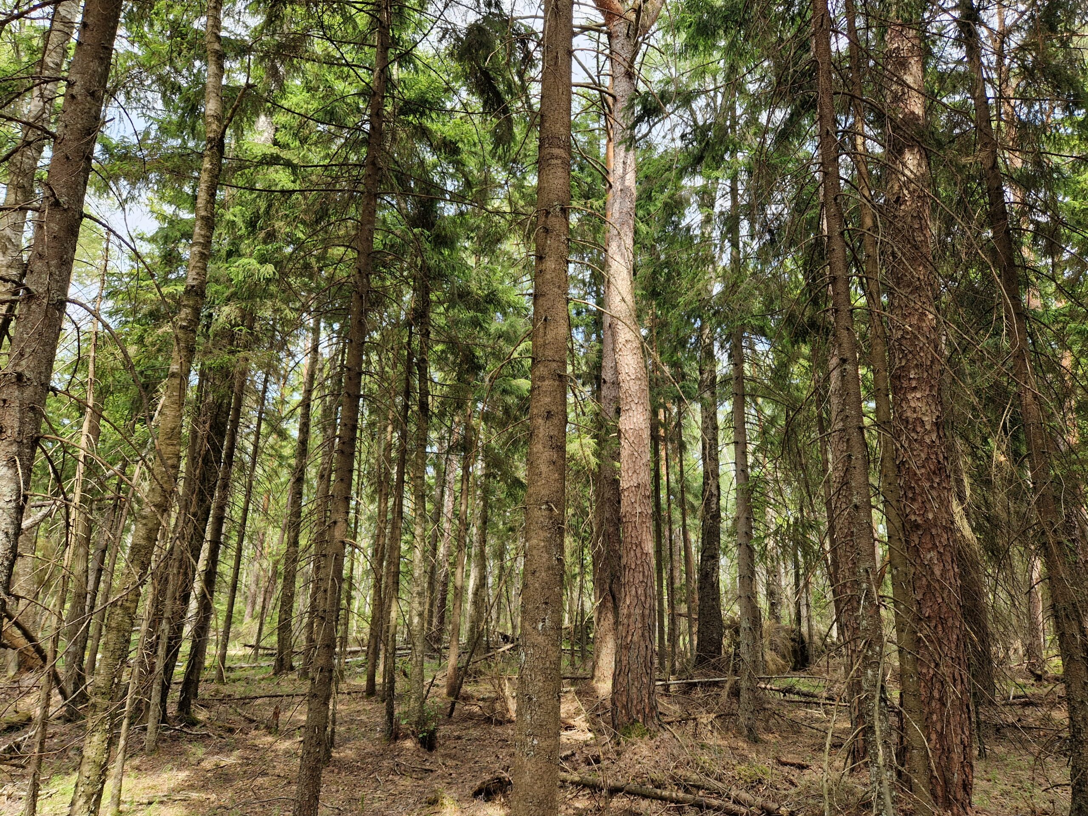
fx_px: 723
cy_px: 408
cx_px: 544
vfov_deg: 58.9
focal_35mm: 23
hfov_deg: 73.9
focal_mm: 5.4
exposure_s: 1/180
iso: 50
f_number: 1.8
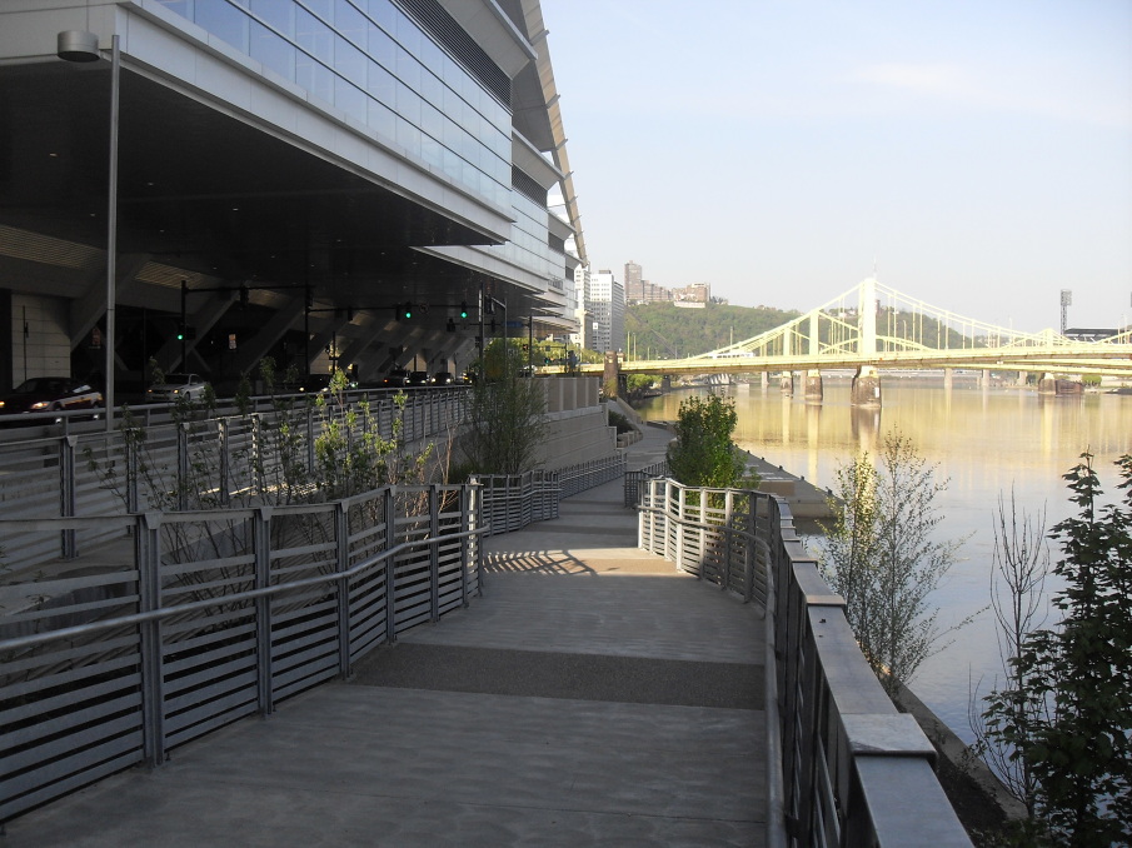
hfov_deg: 50.2
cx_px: 566
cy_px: 424
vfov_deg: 38.6
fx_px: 1209
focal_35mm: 37
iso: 80
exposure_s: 1/60
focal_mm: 6.3
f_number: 8.9
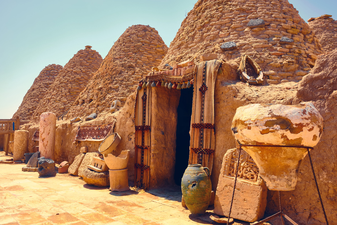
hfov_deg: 67.4
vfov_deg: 47.9
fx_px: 253
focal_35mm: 27
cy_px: 112
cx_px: 168
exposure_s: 1/210
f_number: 9
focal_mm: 18
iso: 200
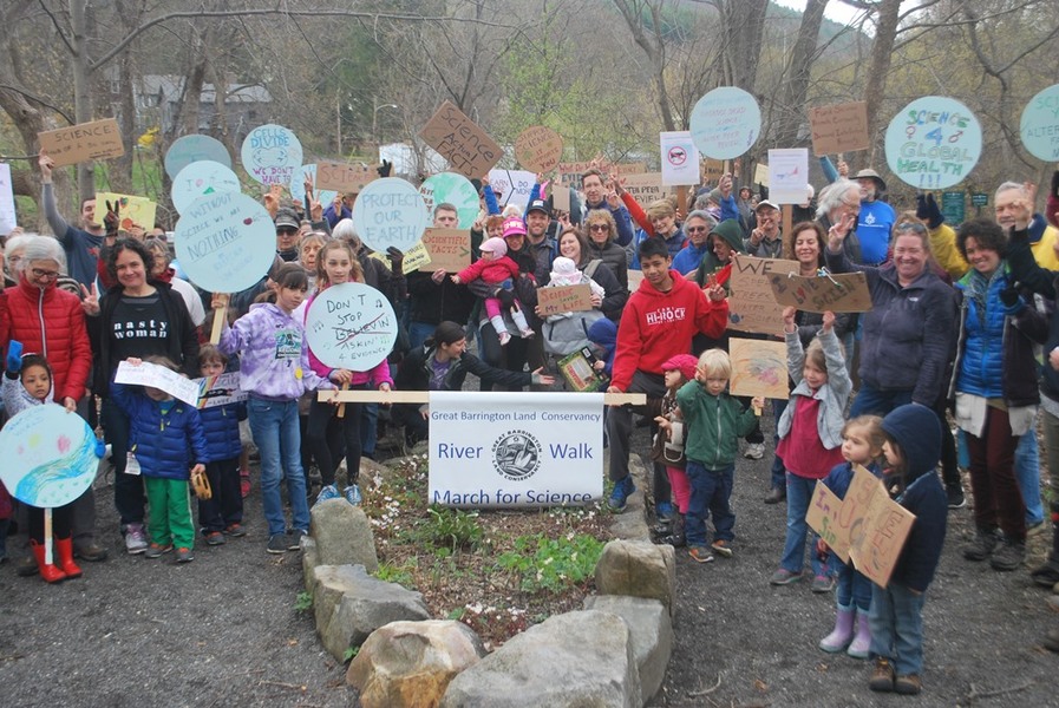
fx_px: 1060
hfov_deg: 53.1
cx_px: 530
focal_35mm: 36
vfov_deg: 37.0
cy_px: 354
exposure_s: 1/100
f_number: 5
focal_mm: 24
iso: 200
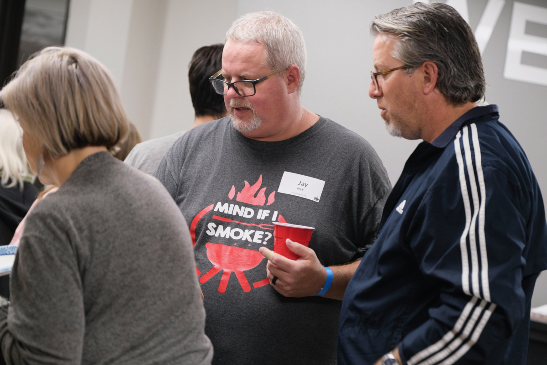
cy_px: 182
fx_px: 1702
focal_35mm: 112
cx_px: 274
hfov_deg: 18.3
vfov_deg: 12.2
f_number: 2.8
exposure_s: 1/60
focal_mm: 74.4
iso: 640
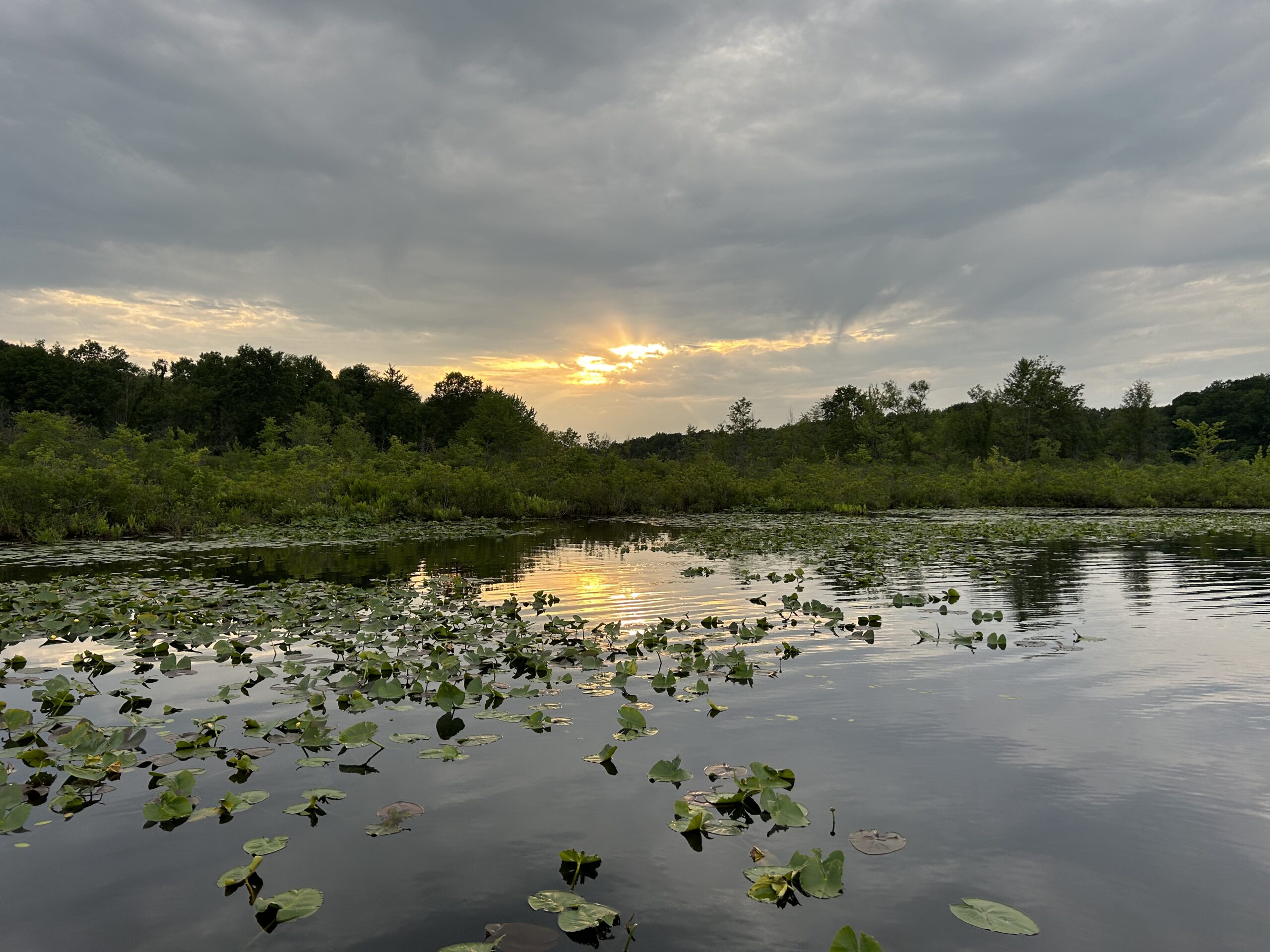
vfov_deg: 53.1
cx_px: 635
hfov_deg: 67.3
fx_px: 954
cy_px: 476
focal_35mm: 26
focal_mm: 5.7
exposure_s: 1/389
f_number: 1.5
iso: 50
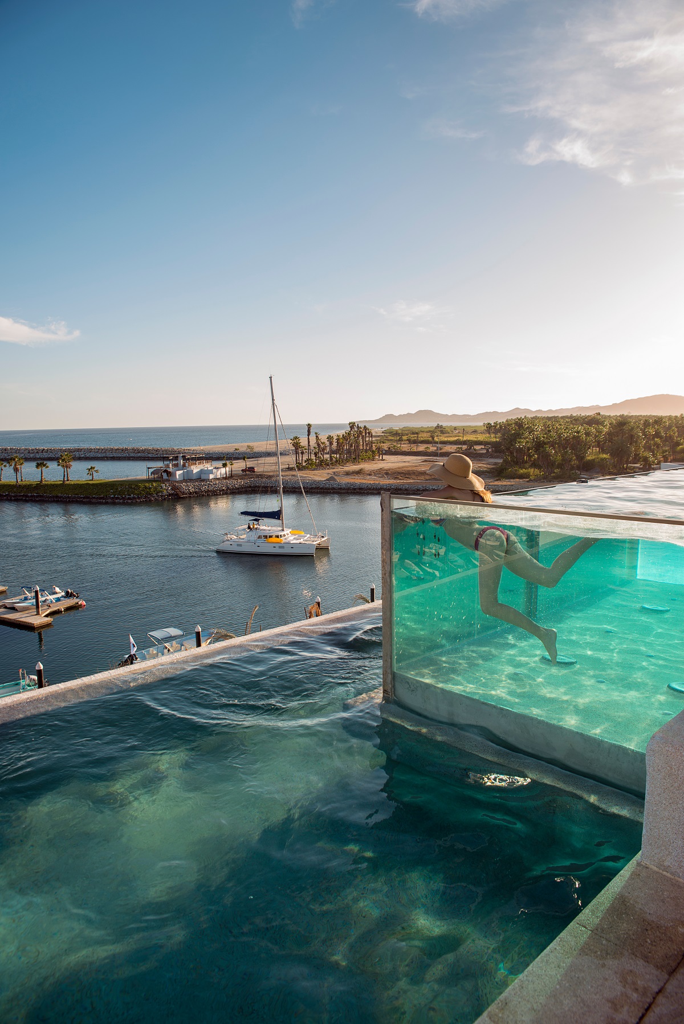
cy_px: 512
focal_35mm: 24
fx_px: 683
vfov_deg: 73.7
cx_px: 342
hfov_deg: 53.2
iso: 50
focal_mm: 24
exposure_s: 1/100
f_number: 7.1
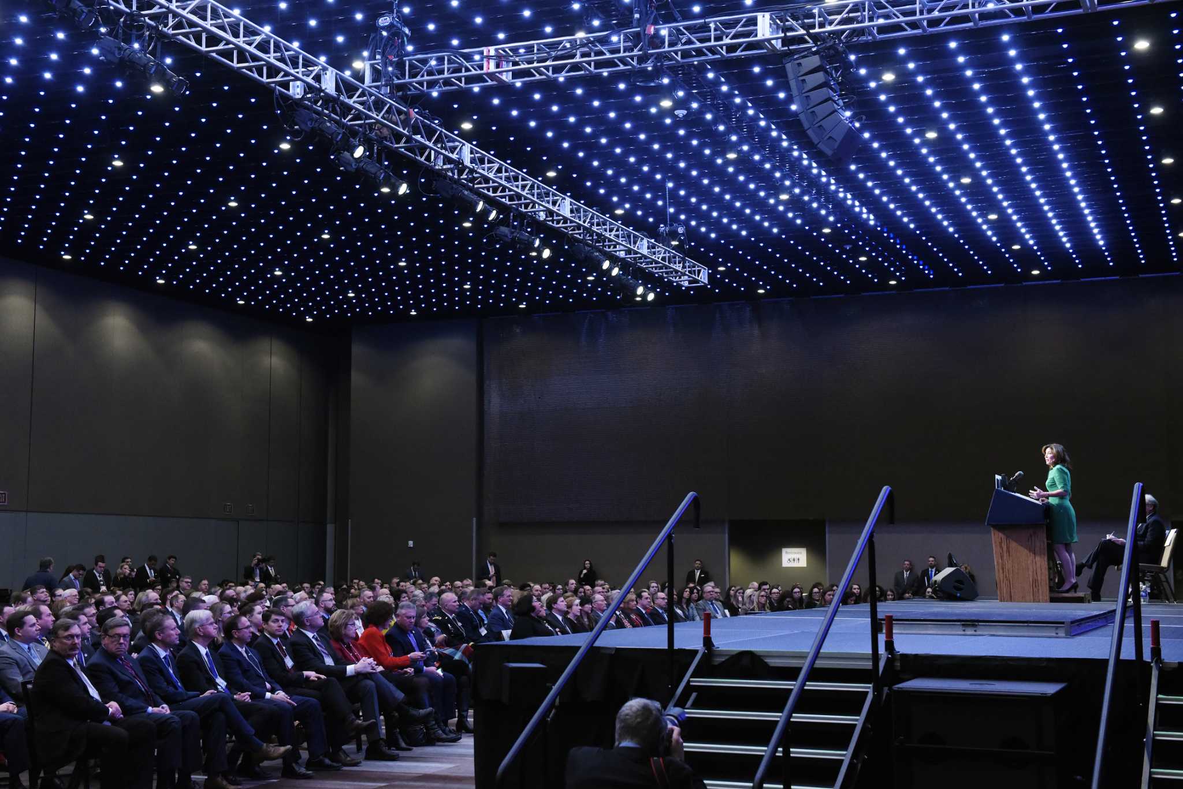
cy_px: 394
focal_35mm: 48
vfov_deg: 28.1
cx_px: 592
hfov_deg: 41.1
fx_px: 1578
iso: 3200
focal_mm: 48
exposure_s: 1/100
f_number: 4
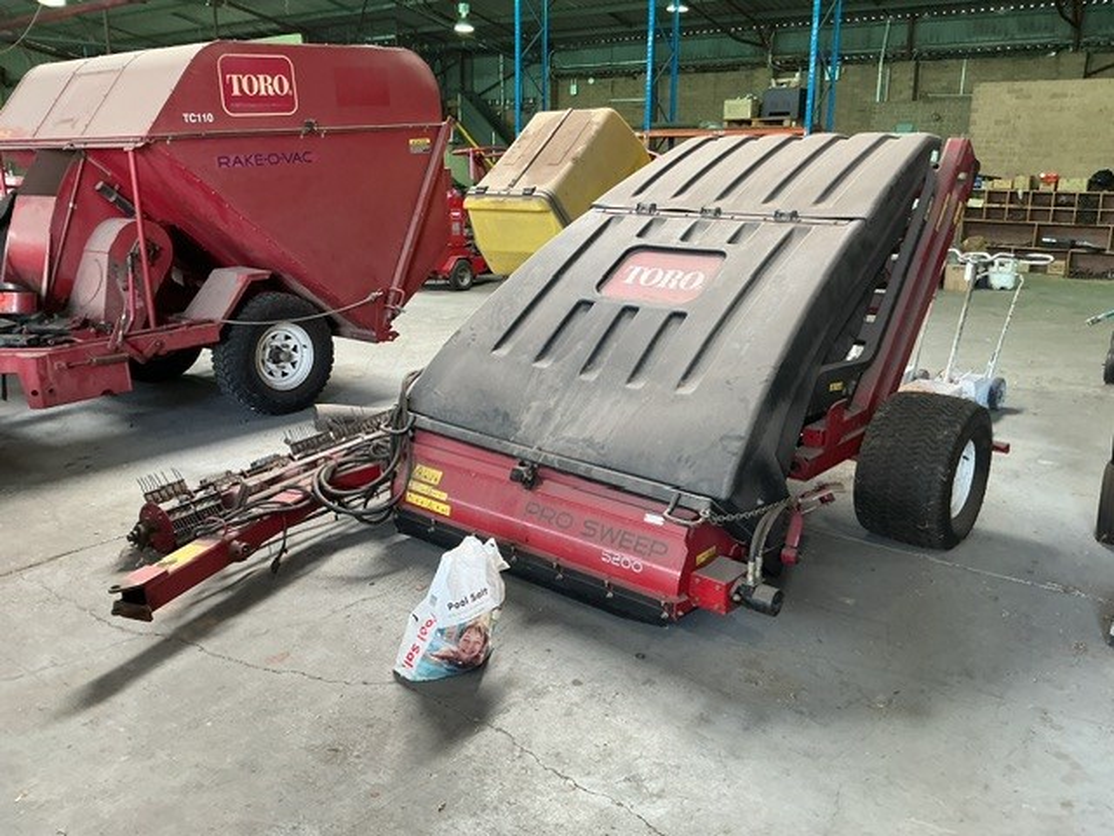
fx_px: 933
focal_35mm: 29
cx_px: 557
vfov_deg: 48.2
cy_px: 418
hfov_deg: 61.7
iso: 100
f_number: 1.8
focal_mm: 3
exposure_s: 1/50
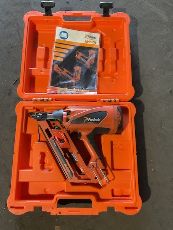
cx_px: 81
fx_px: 207
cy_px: 115
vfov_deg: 58.4
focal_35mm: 31
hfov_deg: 45.4
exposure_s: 1/50
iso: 160
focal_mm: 3
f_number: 1.8
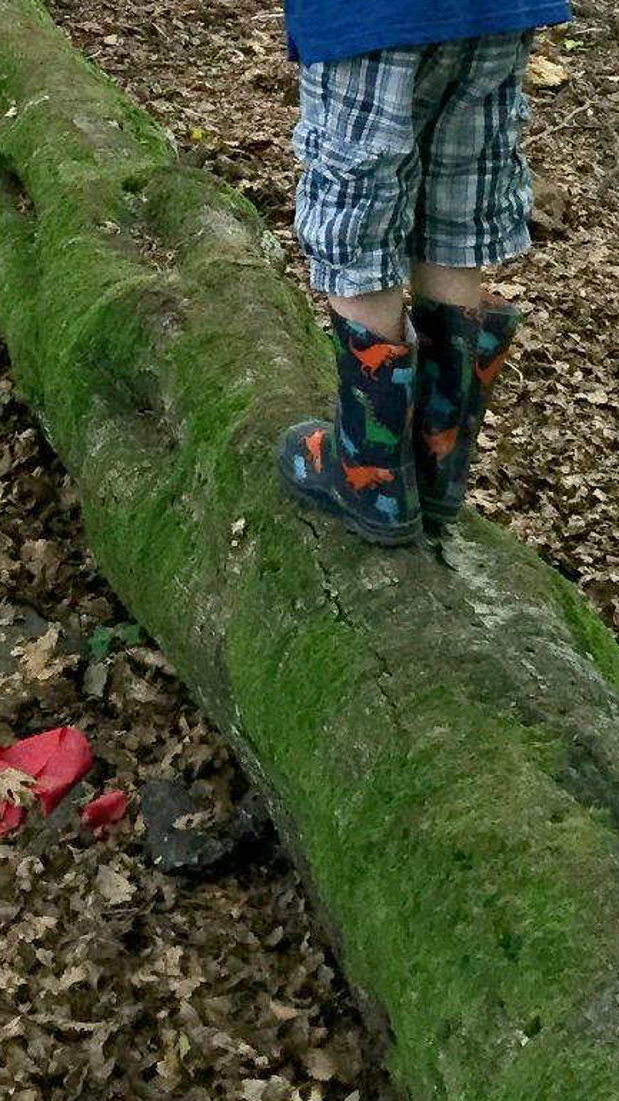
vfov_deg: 23.1
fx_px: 2452
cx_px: 216
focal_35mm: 84
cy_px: -233
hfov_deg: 14.4
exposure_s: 1/30
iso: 100
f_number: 2.2
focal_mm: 4.15
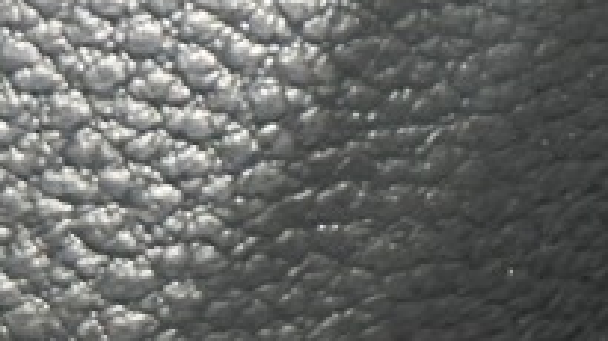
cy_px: -436
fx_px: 4205
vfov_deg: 4.6
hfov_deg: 7.7
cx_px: 1489
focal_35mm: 261
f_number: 1.78
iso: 400
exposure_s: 1/40
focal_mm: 6.86
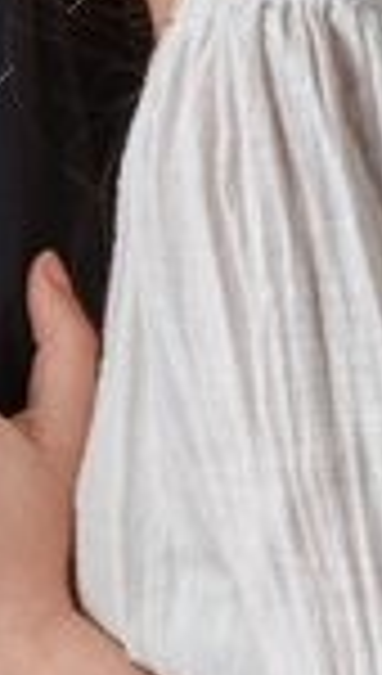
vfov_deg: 4.1
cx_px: -342
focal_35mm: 524
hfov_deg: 2.3
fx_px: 9383
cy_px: -310
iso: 100
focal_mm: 85
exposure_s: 1/200
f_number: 8
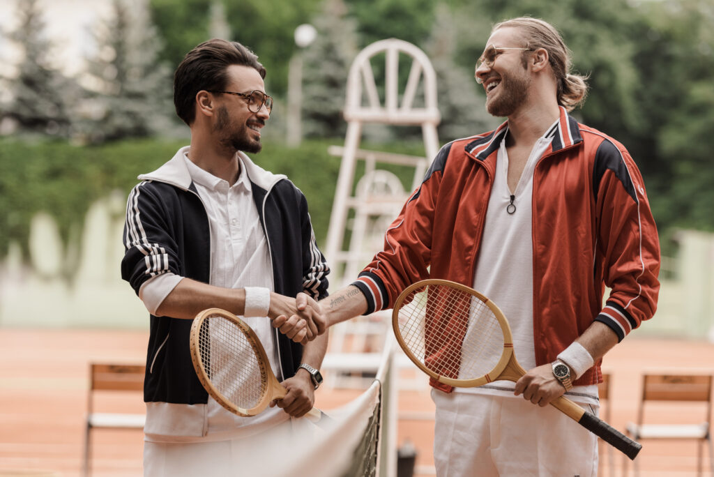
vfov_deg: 11.3
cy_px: 238
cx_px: 357
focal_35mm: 122
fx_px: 2421
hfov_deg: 16.8
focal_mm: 122
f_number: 3.5
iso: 400
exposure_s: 1/800
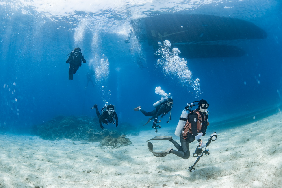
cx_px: 141
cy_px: 94
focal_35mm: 15
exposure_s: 1/250
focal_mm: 15
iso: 250
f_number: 10
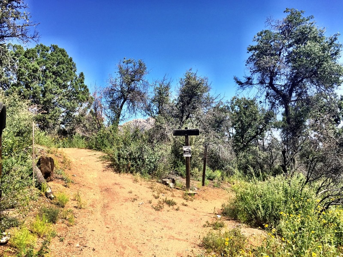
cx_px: 172
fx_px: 287
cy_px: 128
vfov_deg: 48.2
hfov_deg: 61.7
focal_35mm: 29
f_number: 2.2
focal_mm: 4.15
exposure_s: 1/1099
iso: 32
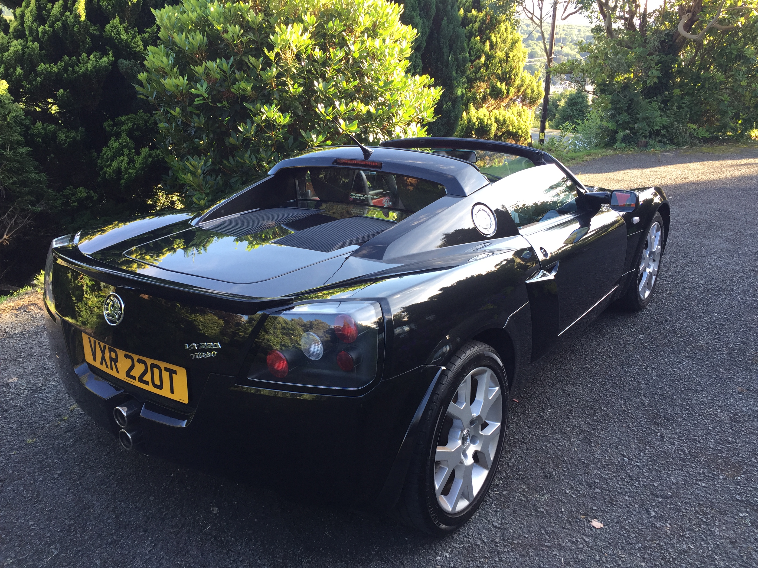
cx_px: 379
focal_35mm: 29
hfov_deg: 61.7
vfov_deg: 48.2
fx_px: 635
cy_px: 284
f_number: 2.2
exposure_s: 1/100
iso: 32
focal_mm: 4.15
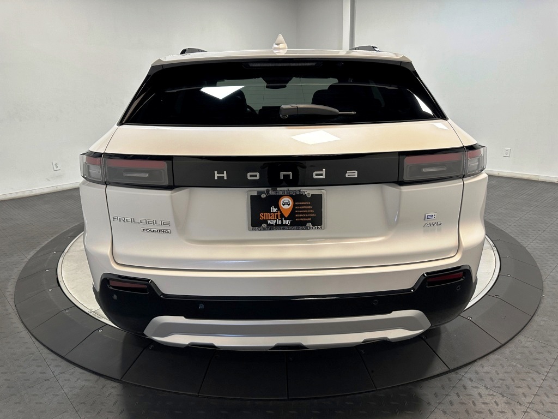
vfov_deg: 56.8
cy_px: 210
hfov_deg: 71.6
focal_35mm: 24
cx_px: 279
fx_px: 387
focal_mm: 6.86
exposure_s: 1/60
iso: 200
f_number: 1.78
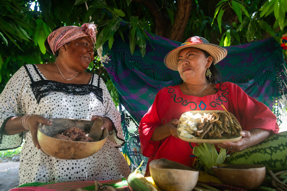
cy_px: 96
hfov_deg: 73.7
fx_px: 191
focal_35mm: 24
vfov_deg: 53.1
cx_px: 144
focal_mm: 24
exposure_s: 1/100
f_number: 4
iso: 400
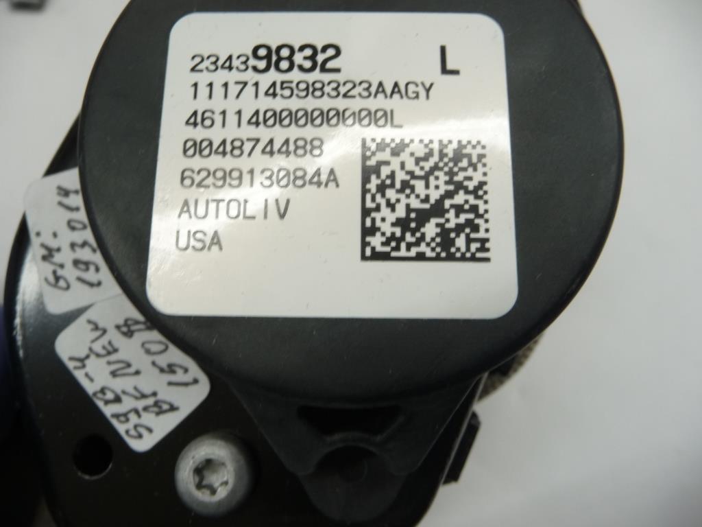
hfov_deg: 63.4
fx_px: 568
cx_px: 351
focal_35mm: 28
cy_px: 264
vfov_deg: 49.7
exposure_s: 1/30
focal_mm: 4.7
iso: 160
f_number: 3.3
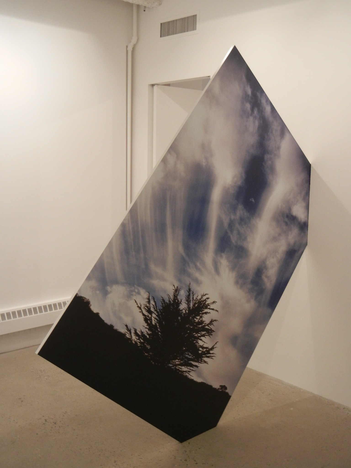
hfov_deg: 36.8
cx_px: 176
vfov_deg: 47.9
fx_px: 527
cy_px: 234
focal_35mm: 39
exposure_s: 1/26.2
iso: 400
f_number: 3.7
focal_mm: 7.1
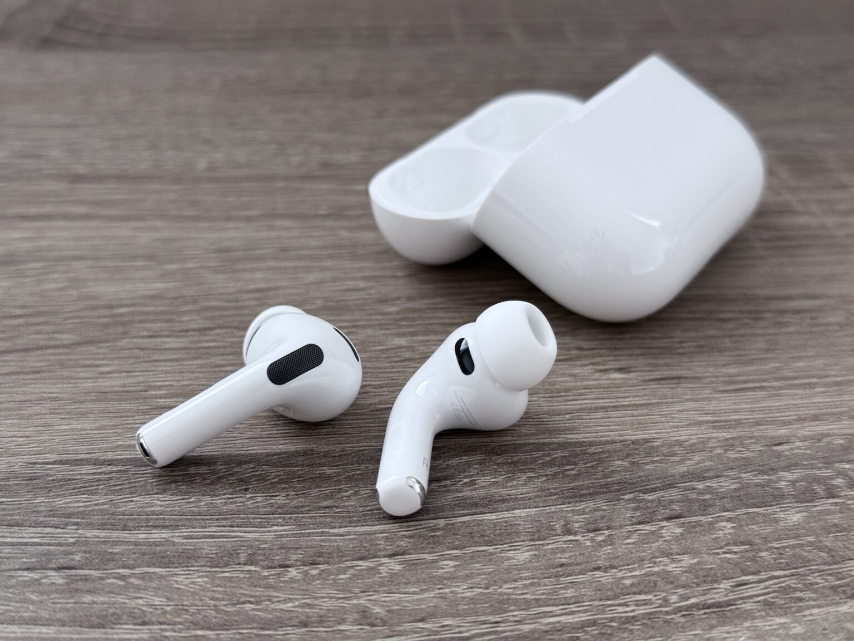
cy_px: 320
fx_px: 1184
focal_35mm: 48
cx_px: 427
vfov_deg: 30.3
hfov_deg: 39.7
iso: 100
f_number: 1.78
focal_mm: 6.76
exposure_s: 1/60
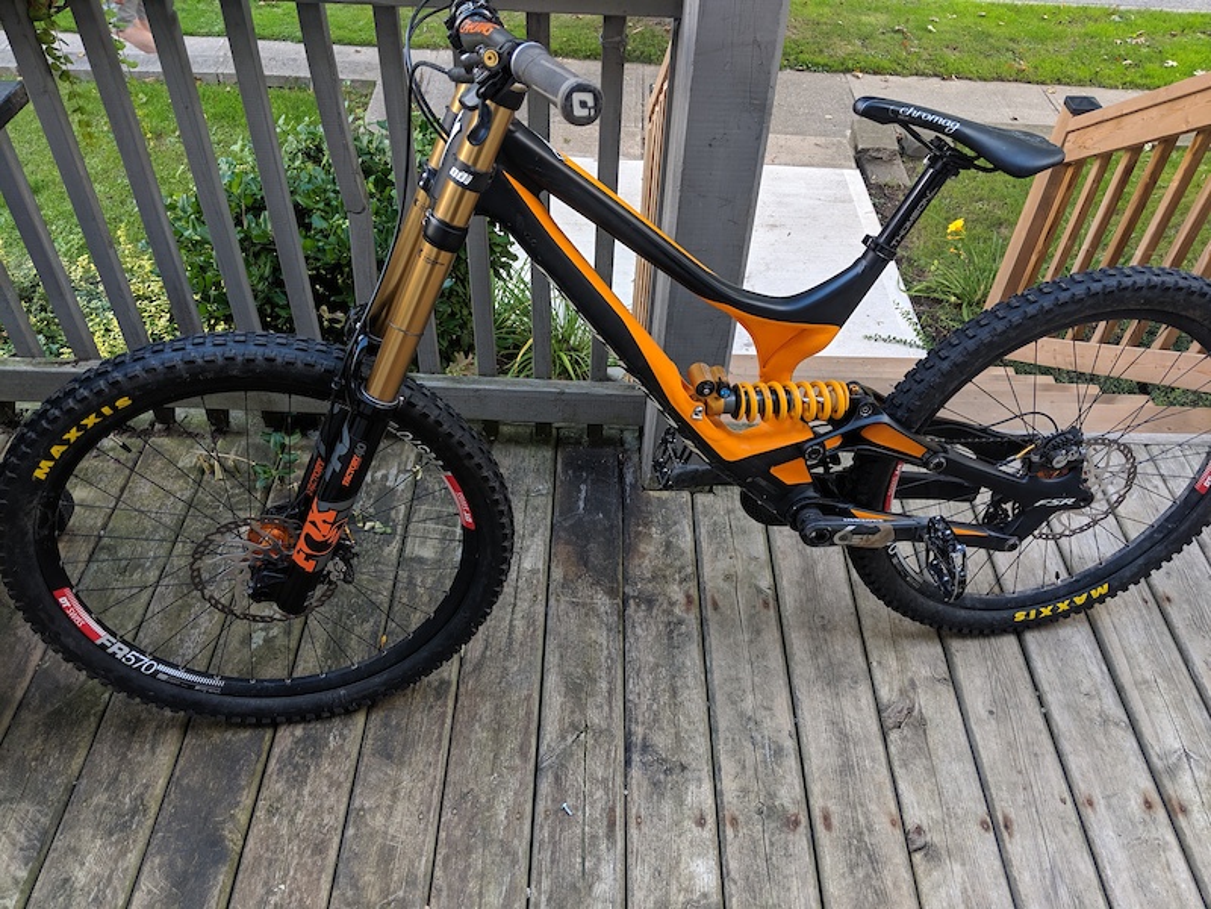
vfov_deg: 51.4
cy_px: 454
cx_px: 606
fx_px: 945
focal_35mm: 27
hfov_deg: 65.3
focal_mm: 4.44
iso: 54
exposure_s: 1/125
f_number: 1.8
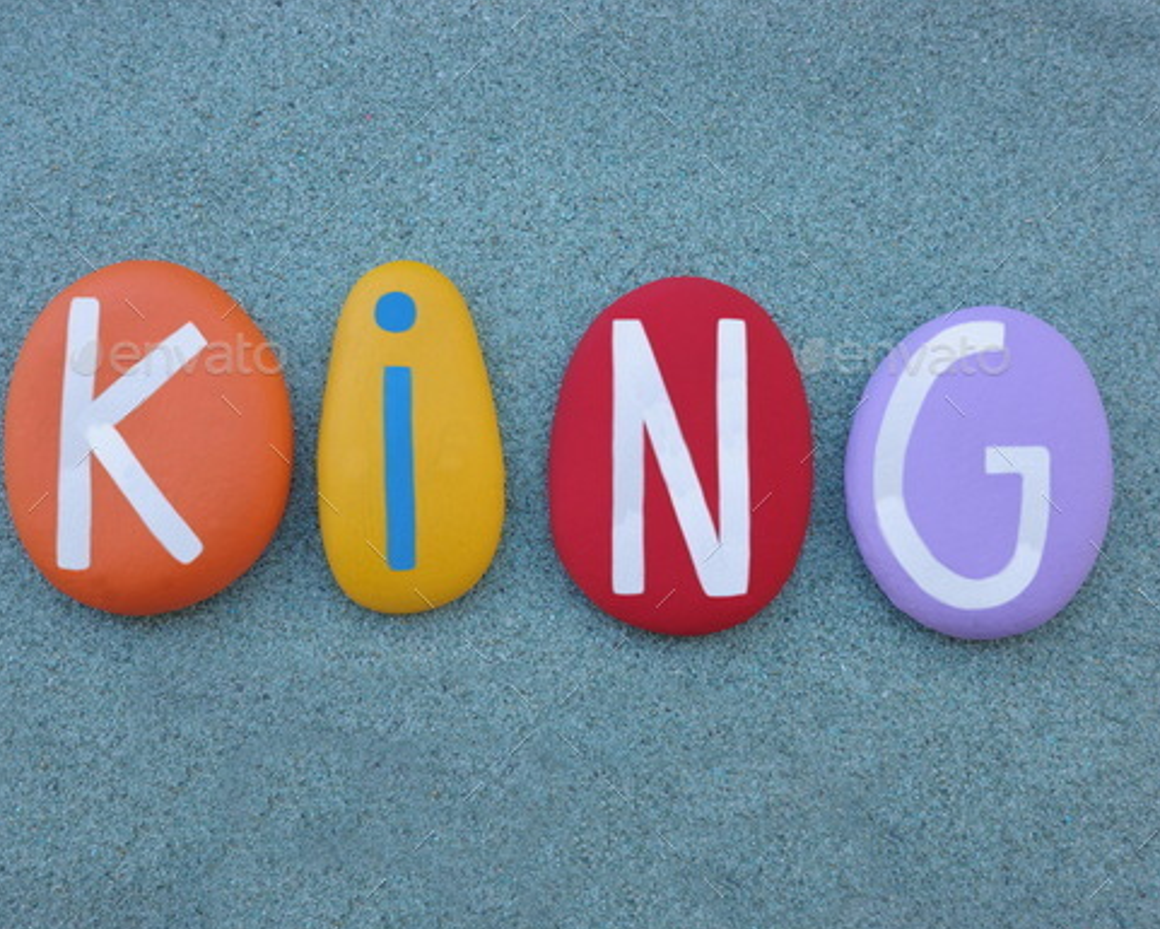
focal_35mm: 46
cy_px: 469
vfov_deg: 32.8
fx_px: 1580
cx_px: 533
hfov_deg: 40.3
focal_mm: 26
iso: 200
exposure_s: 1/125
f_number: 2.8
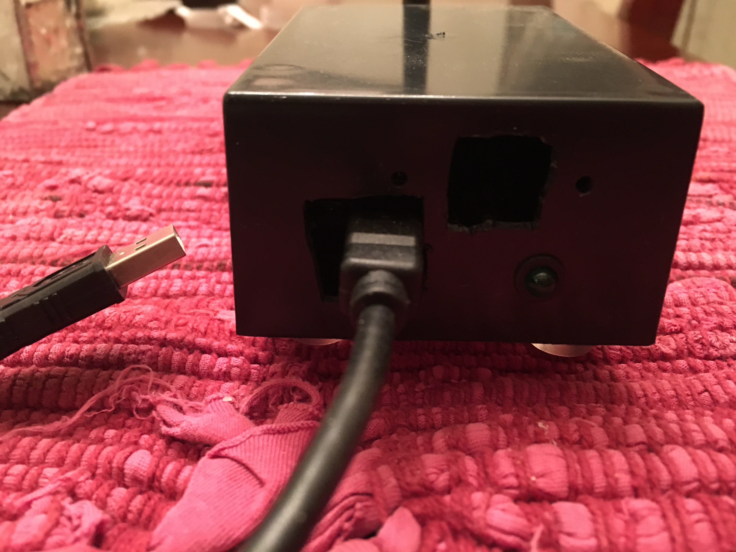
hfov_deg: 61.7
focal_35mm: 29
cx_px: 368
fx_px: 617
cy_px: 276
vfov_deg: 48.2
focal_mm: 4.15
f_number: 2.2
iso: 400
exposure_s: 1/15
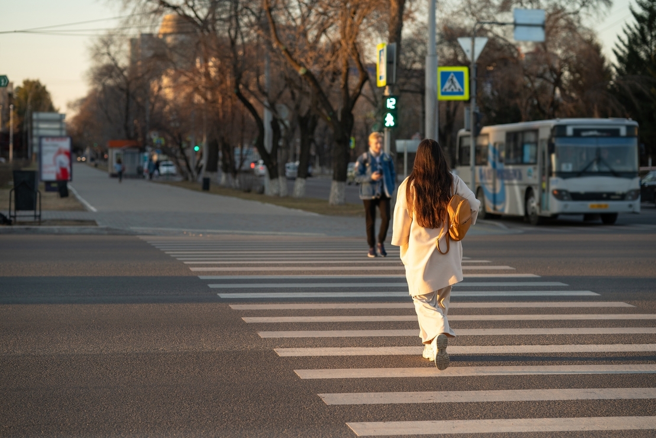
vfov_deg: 16.1
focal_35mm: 85
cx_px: 328
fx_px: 1549
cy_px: 219
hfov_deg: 23.9
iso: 100
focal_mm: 85
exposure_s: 1/500
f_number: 2.8
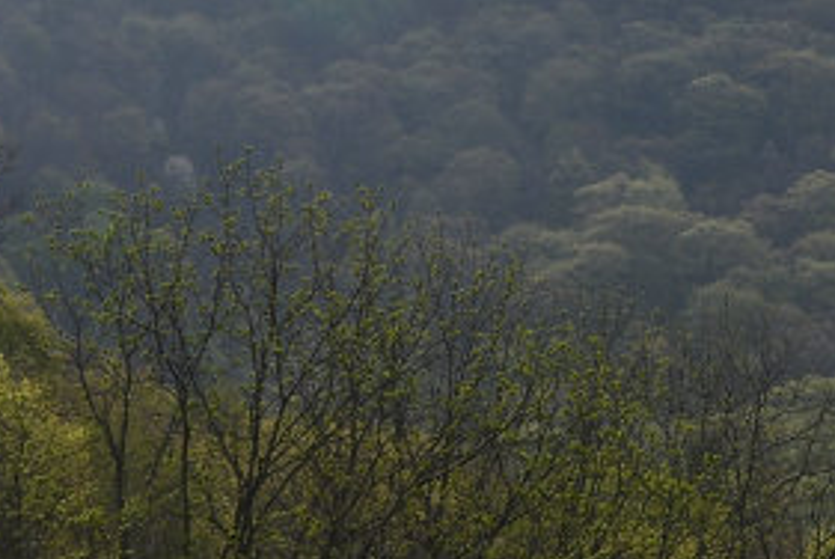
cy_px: 818
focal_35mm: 192
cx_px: 1233
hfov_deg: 10.4
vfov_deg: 7.1
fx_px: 4458
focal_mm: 24
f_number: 9
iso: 100
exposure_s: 1/320
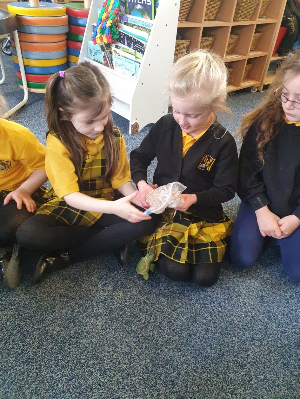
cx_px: 150
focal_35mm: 26
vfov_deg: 67.3
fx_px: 300
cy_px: 200
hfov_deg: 53.1
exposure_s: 1/100
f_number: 1.5
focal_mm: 4.32
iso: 500
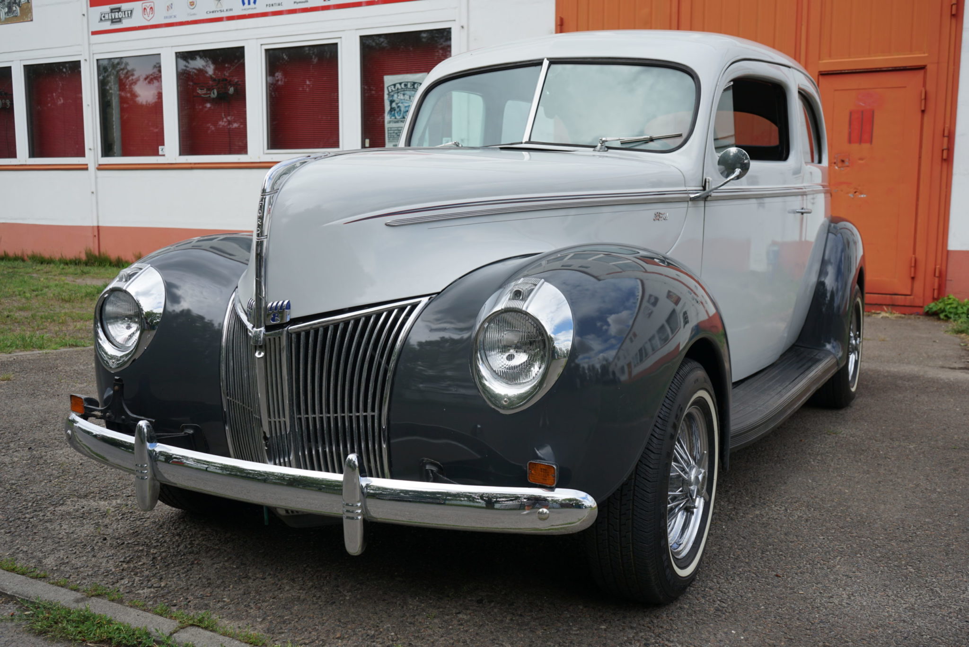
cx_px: 484
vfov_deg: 36.9
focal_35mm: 36
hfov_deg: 53.1
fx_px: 969
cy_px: 324
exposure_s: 1/250
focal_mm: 36
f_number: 7.1
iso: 100
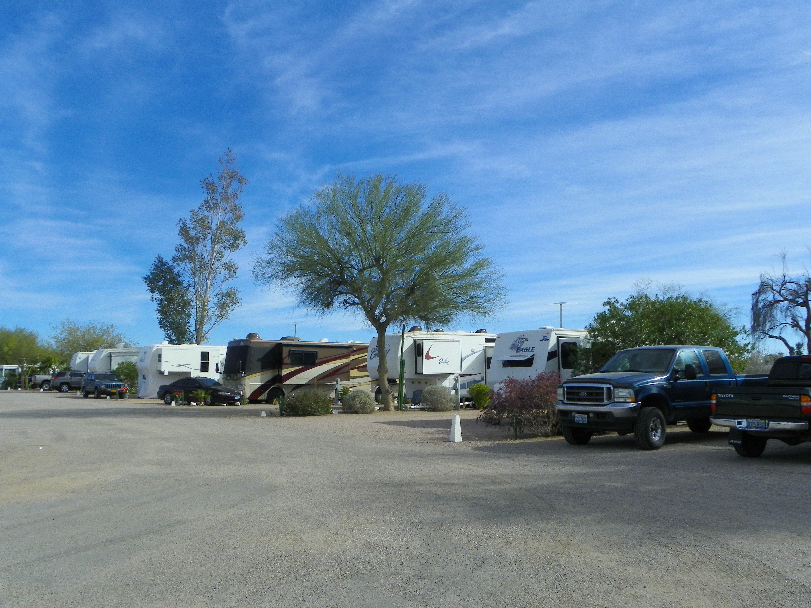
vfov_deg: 45.4
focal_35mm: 31
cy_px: 304
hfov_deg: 58.4
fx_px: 726
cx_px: 406
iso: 64
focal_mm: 5.5
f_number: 5.6
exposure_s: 1/400
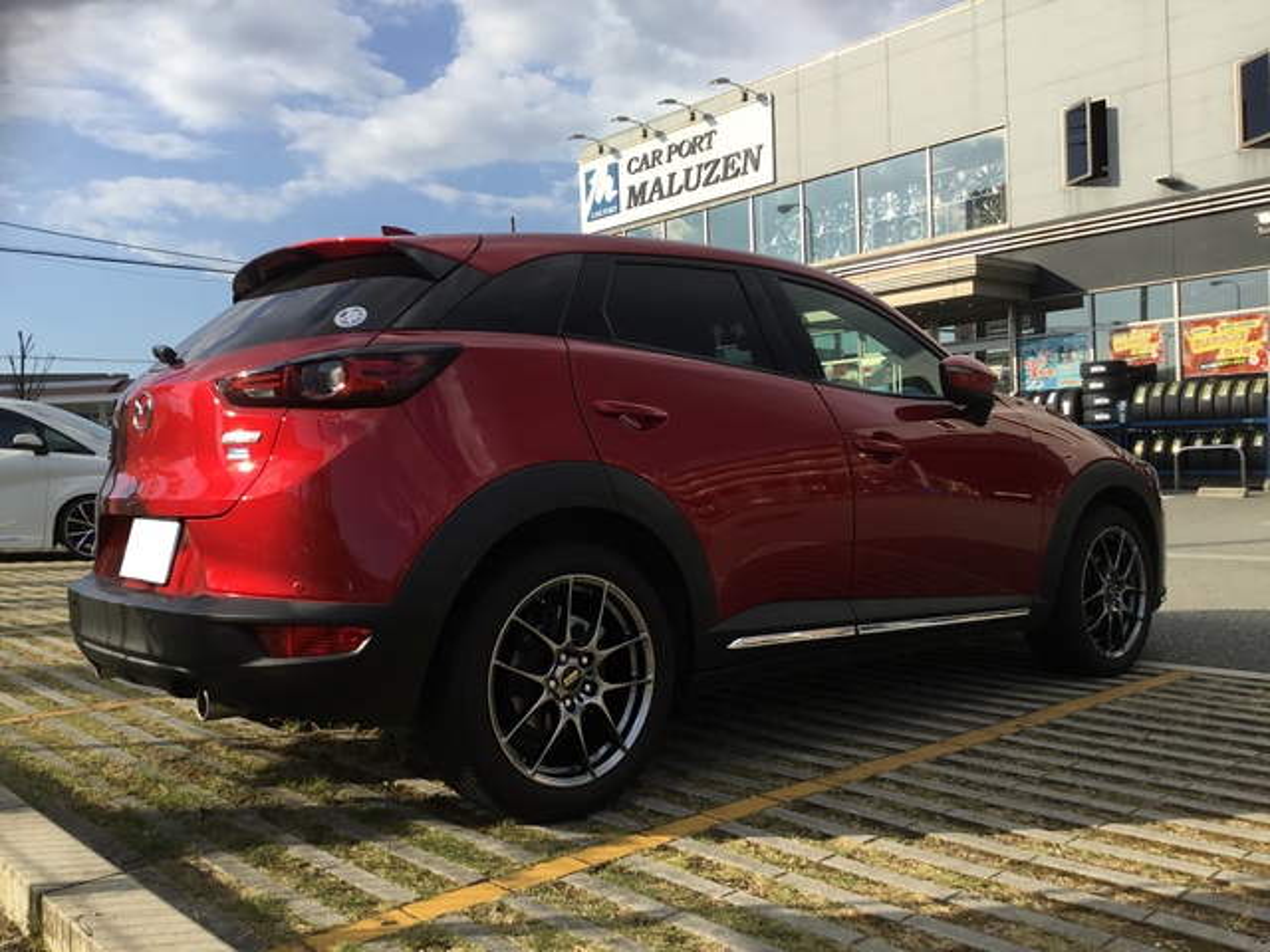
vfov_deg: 45.4
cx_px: 635
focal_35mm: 31
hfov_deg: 58.4
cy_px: 476
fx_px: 1137
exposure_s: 1/1314
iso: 25
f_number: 2.4
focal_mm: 3.3
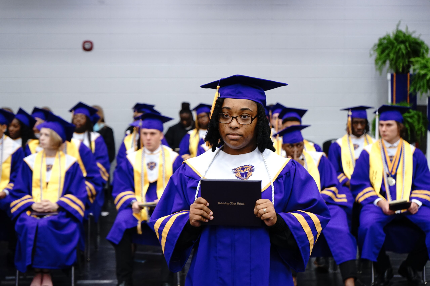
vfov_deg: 19.5
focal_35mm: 70
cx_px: 215
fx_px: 836
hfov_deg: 28.8
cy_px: 143
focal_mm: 70
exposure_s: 1/80
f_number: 5.6
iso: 1600
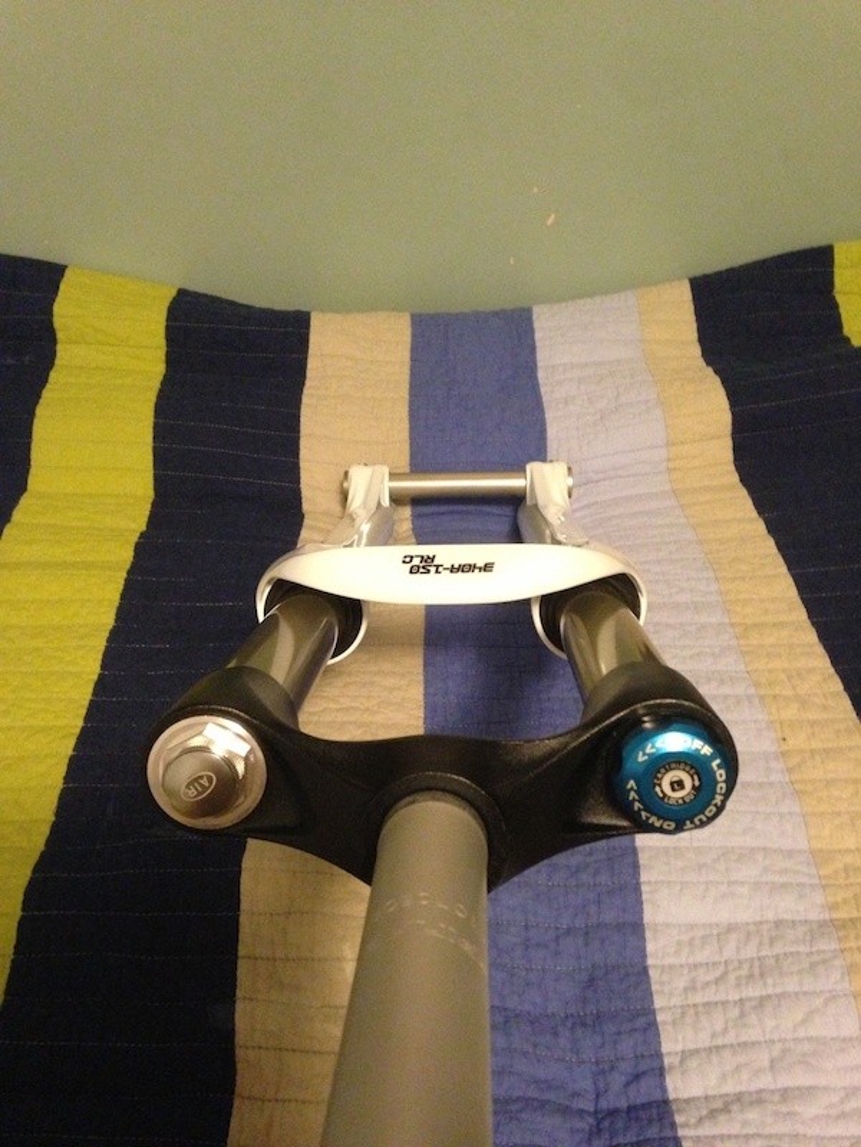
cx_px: 430
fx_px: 1094
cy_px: 574
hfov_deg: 42.9
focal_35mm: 33
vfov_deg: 55.4
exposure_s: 1/15
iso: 640
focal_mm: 4.13
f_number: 2.4
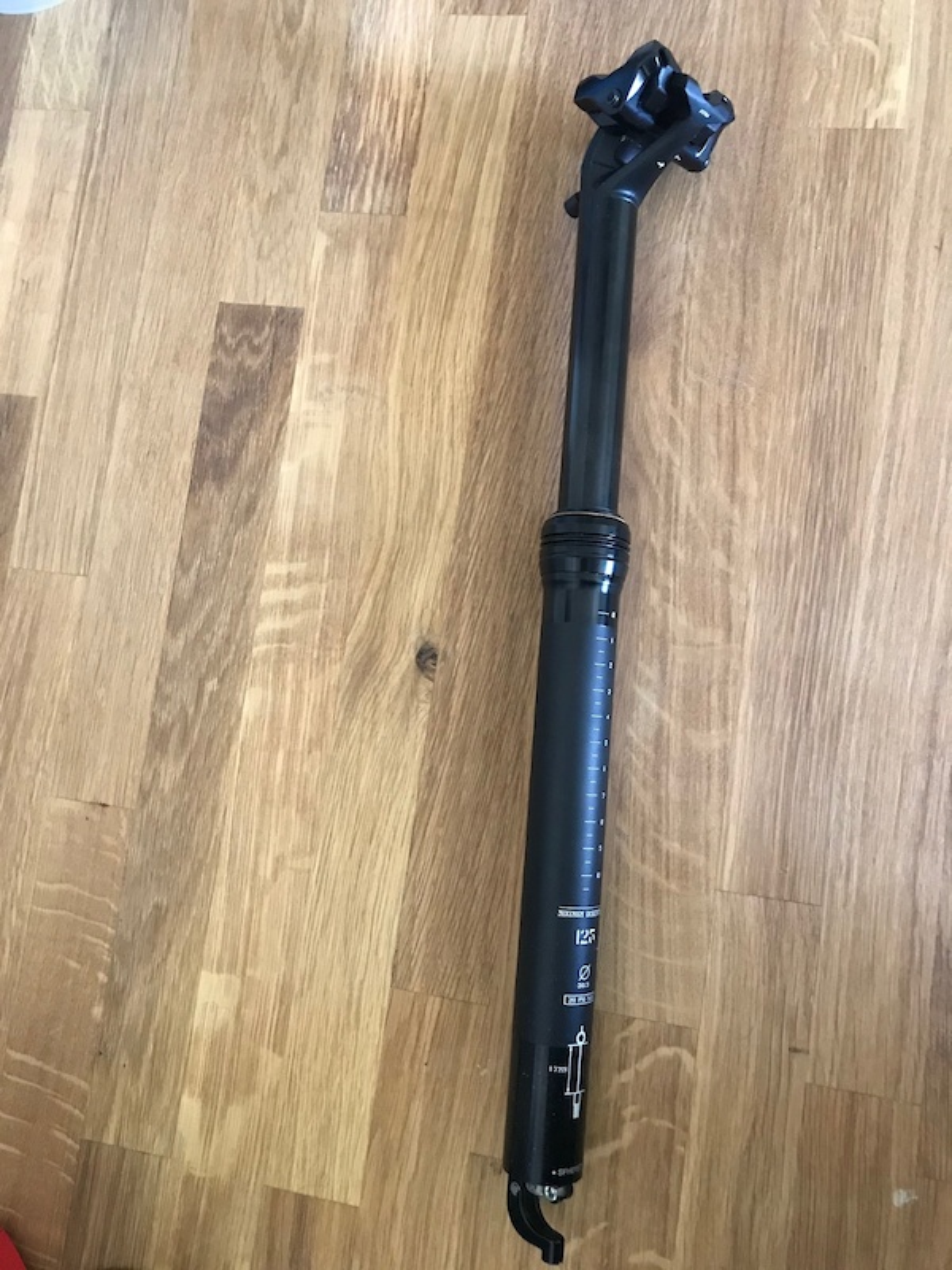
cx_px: 476
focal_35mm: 28
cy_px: 635
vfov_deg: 63.4
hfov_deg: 49.7
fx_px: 1027
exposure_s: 1/12
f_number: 1.8
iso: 100
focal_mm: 3.99
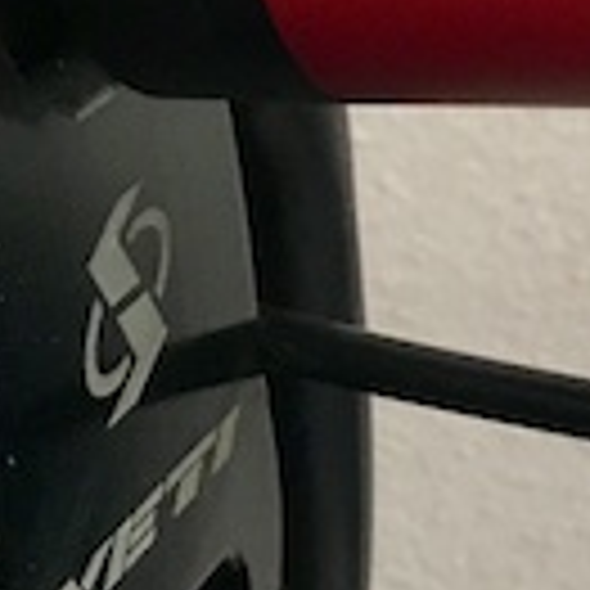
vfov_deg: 10.7
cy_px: -324
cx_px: 1477
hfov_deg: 9.7
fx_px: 3027
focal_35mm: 157
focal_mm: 4.15
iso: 100
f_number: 2.2
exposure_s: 1/30
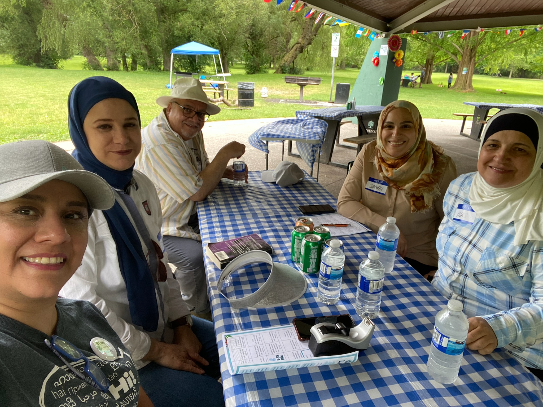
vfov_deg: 58.9
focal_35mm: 23
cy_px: 204
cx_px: 272
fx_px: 361
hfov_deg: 73.9
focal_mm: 2.71
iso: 125
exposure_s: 1/60
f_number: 2.2
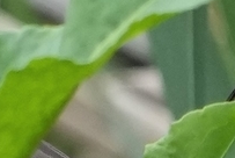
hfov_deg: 0.6
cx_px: -416
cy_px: -44
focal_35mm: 3542
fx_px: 23155
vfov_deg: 0.4
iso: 1250
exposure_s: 1/2000
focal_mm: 600
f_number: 6.3
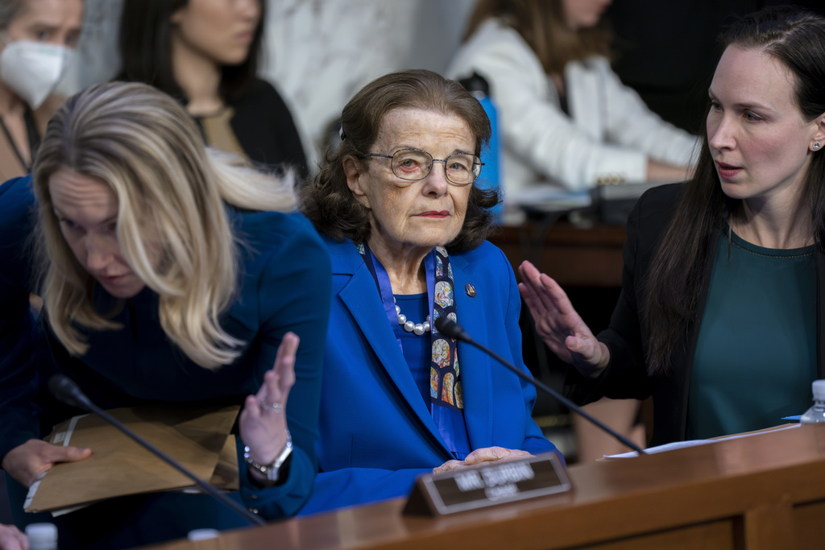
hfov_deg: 5.5
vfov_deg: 3.7
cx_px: 412
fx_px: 8549
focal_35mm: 373
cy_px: 275
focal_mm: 373
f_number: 5.6
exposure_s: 1/200
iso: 4000
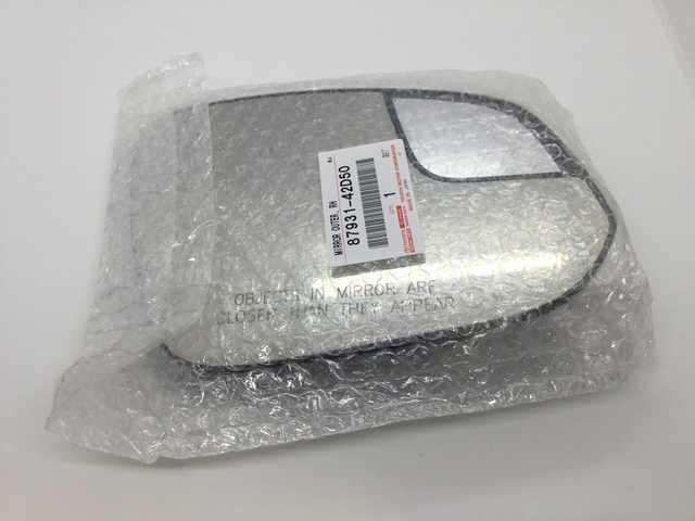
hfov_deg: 58.4
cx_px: 348
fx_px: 622
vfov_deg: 45.4
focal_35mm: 31
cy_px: 260
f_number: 2.4
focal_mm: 3.3
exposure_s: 1/120
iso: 40
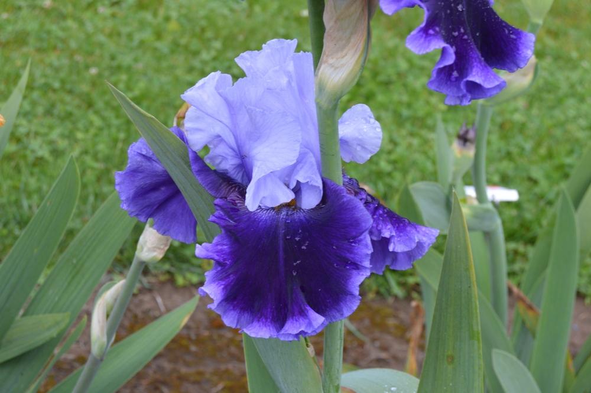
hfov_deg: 31.9
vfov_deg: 21.5
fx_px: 1033
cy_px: 196
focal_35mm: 63
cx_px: 296
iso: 400
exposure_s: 1/80
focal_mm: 42
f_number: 8
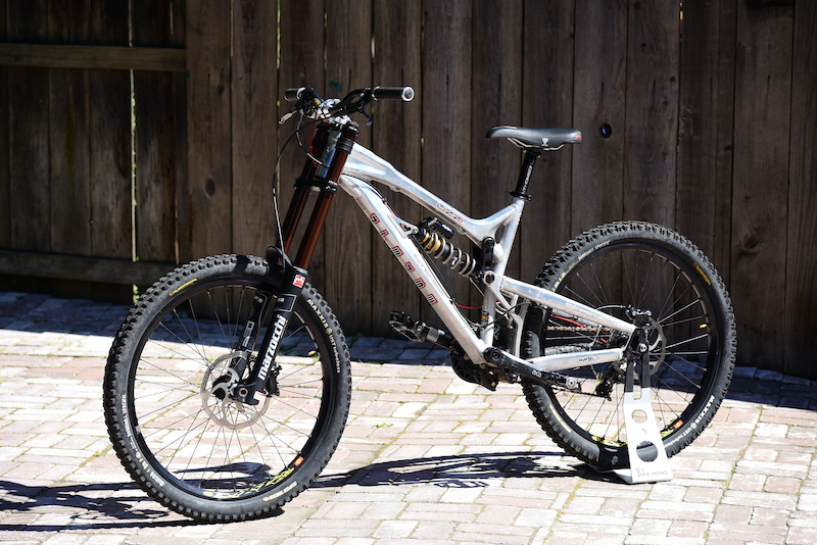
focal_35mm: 120
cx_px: 408
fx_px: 2724
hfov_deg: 17.1
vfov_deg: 11.4
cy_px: 272
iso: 200
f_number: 5
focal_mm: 120
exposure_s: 1/500
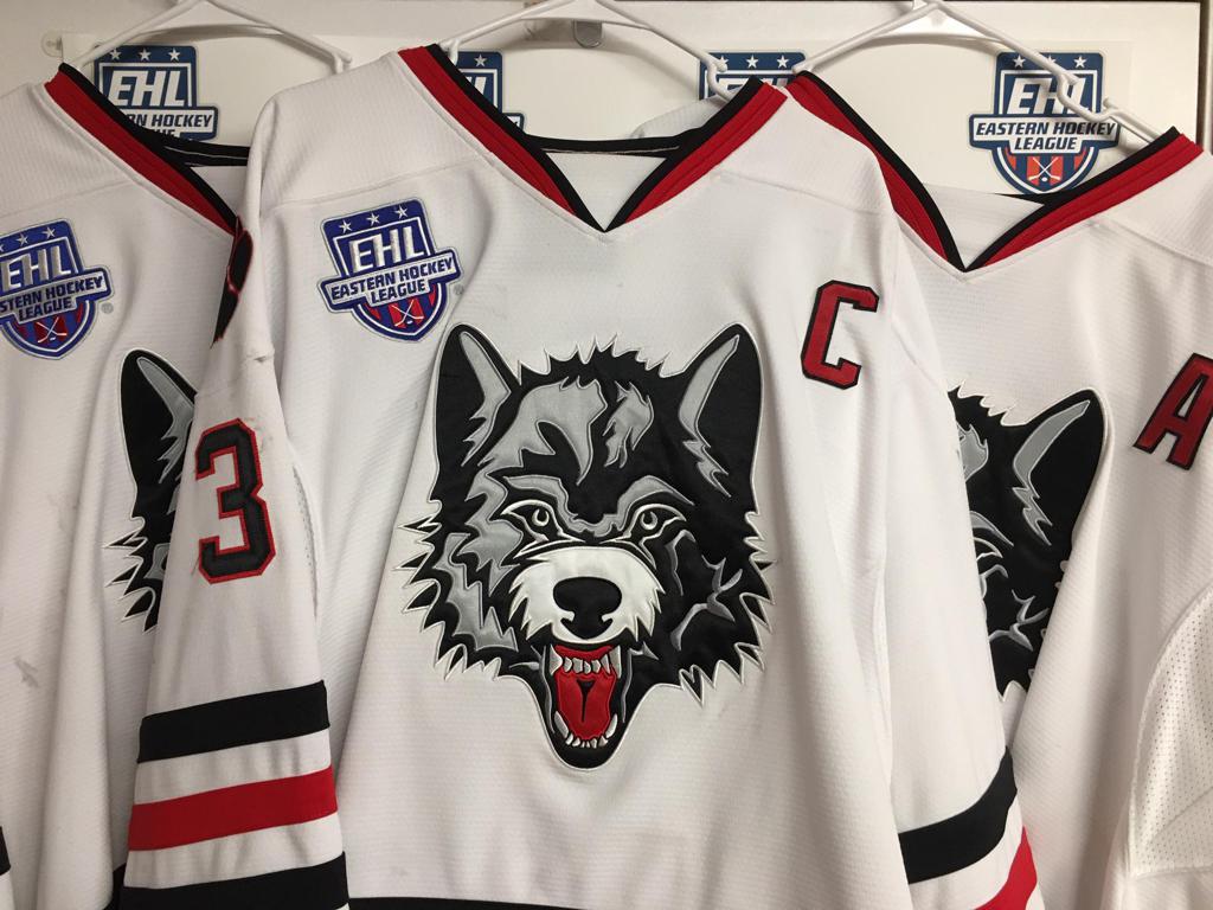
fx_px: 1016
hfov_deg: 61.7
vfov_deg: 48.2
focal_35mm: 29
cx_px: 606
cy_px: 455
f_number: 2.2
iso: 80
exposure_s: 1/30
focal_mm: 4.15
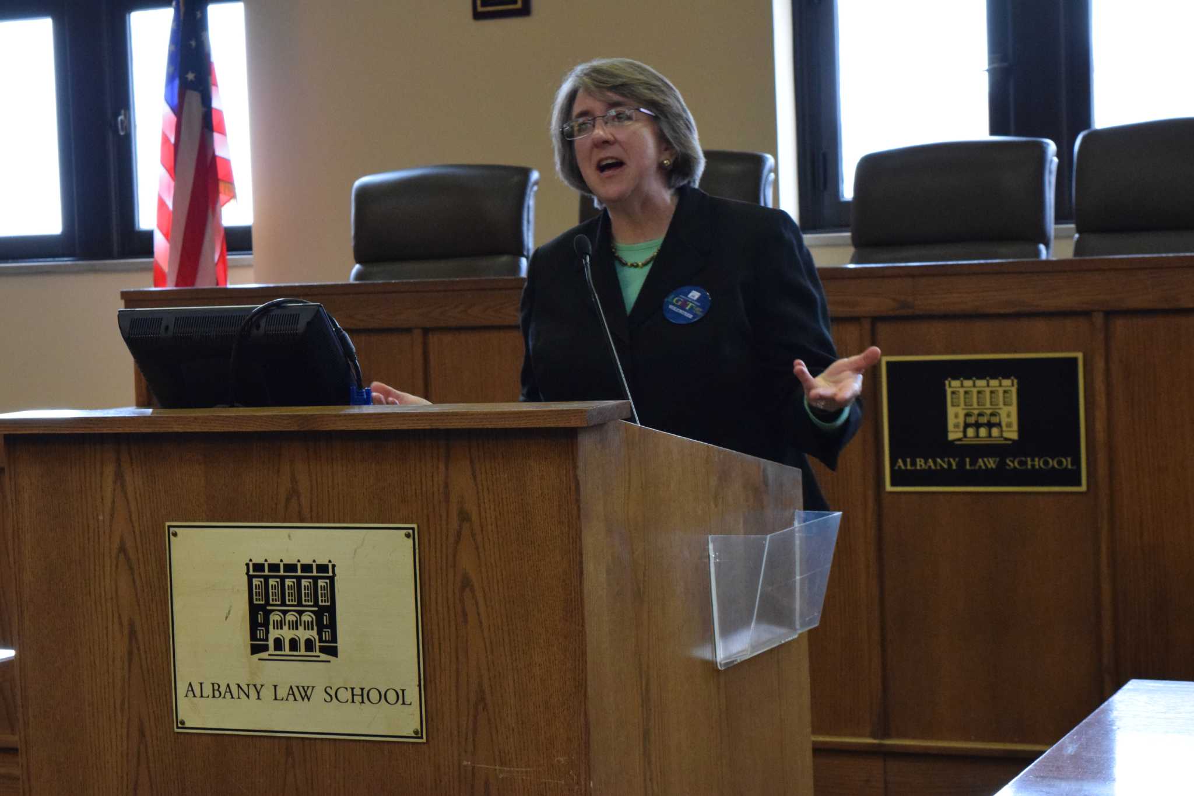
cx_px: 597
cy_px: 398
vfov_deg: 16.6
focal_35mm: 82
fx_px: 2736
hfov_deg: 24.6
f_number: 11
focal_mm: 55
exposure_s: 1/60
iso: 3200
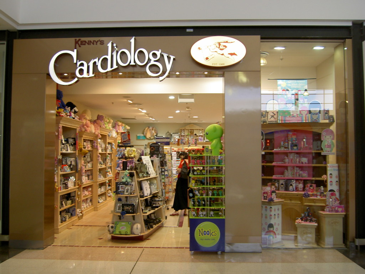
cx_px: 182
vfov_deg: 41.8
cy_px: 137
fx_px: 359
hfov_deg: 54.0
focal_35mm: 34
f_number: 2.8
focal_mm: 5.6
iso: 50
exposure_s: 1/30
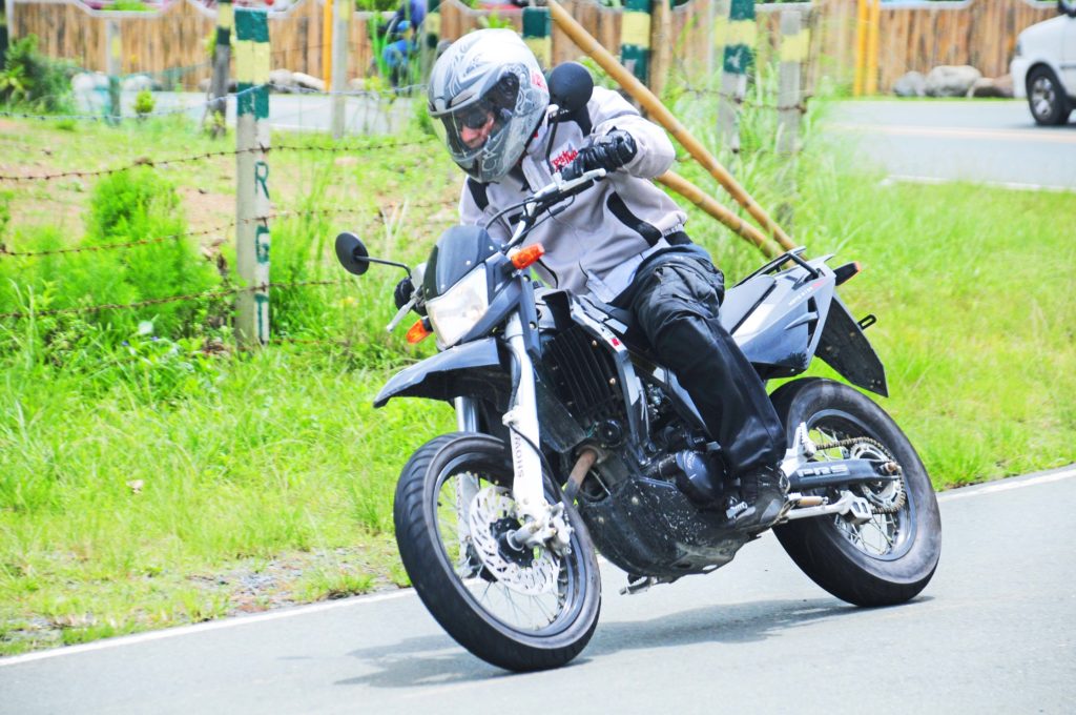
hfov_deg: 10.2
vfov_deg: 6.8
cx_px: 538
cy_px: 358
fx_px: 6045
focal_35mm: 202
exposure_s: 1/1600
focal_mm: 135
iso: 400
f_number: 6
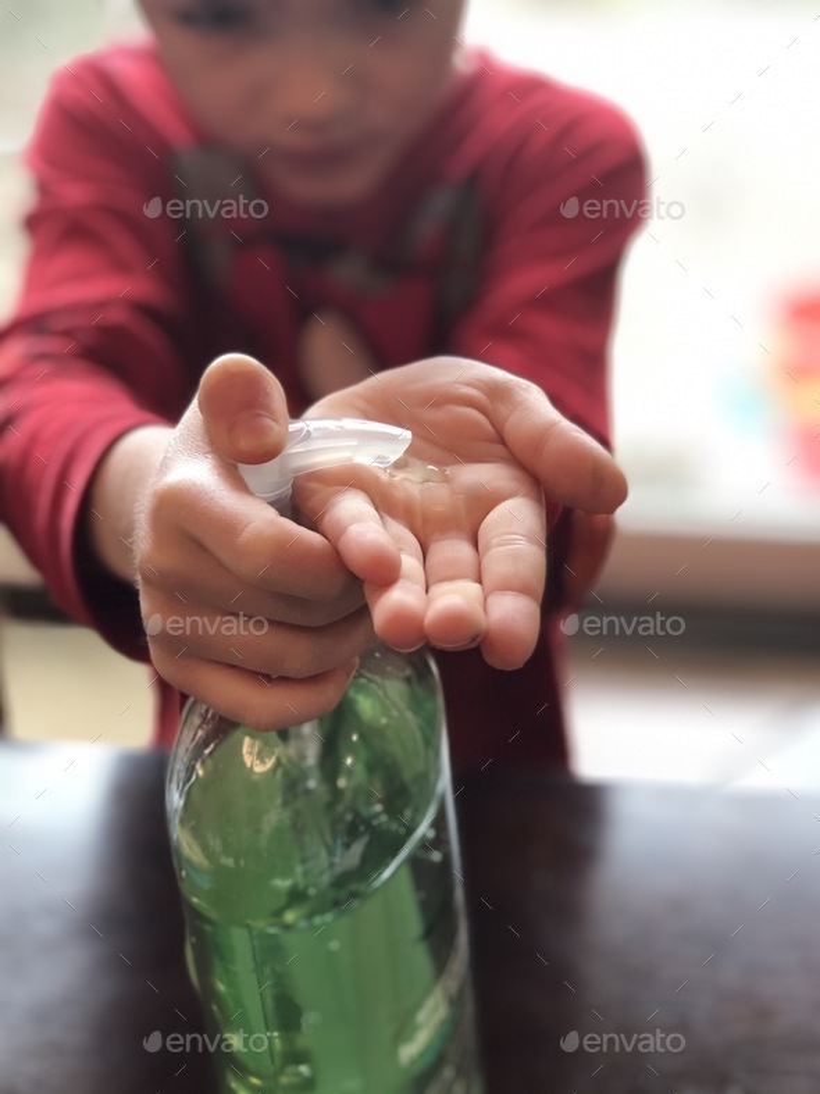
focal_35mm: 57
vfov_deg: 33.8
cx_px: 410
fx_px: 1801
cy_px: 547
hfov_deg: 25.7
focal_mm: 6.6
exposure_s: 1/30
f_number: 2.8
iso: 50
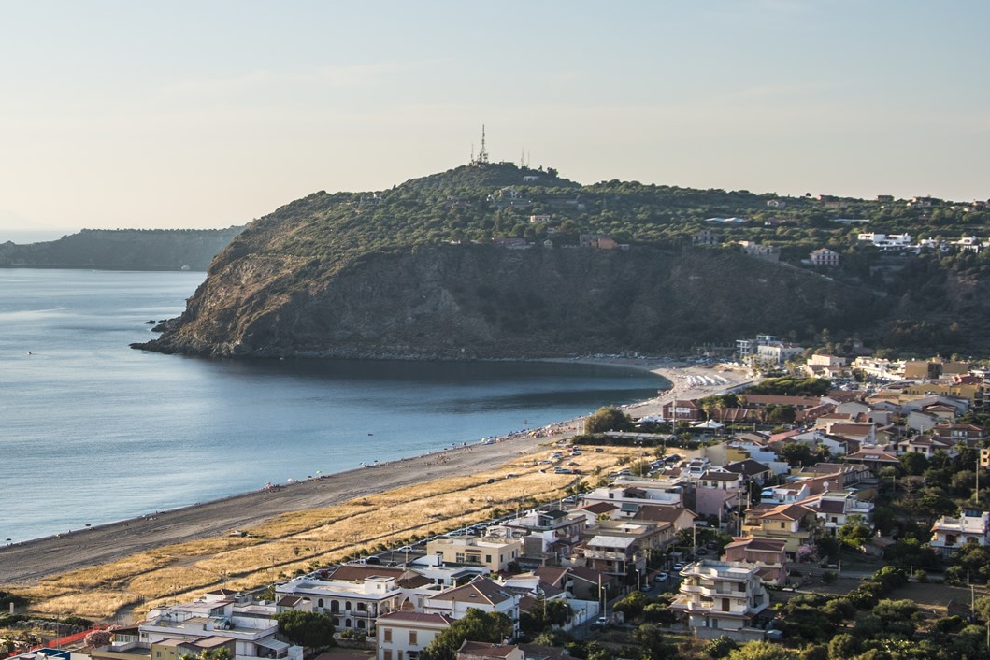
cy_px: 232
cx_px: 126
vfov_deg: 15.7
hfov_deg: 22.9
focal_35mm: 87
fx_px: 2392
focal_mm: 32
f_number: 5
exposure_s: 1/500
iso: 100
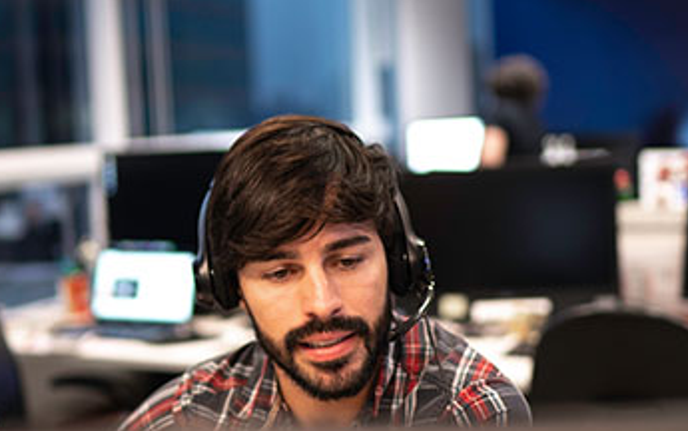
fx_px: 1163
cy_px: 204
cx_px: 285
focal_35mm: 62
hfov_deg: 32.9
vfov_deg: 21.0
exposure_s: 1/200
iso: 800
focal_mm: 35
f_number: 1.4
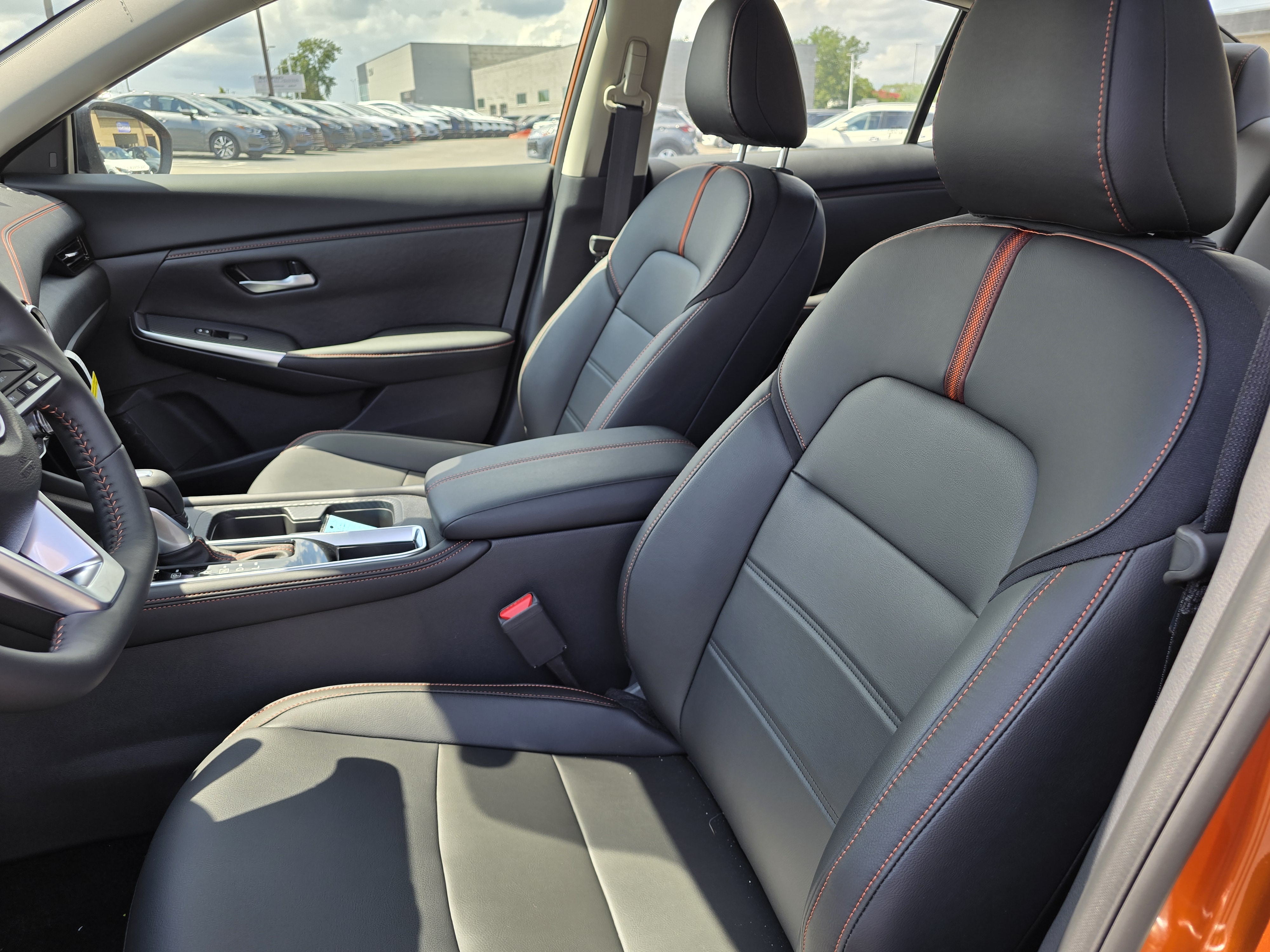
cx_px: 635
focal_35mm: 23
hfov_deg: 73.9
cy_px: 476
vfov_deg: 58.9
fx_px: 844
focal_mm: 6.3
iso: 16
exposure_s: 1/180
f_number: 1.7
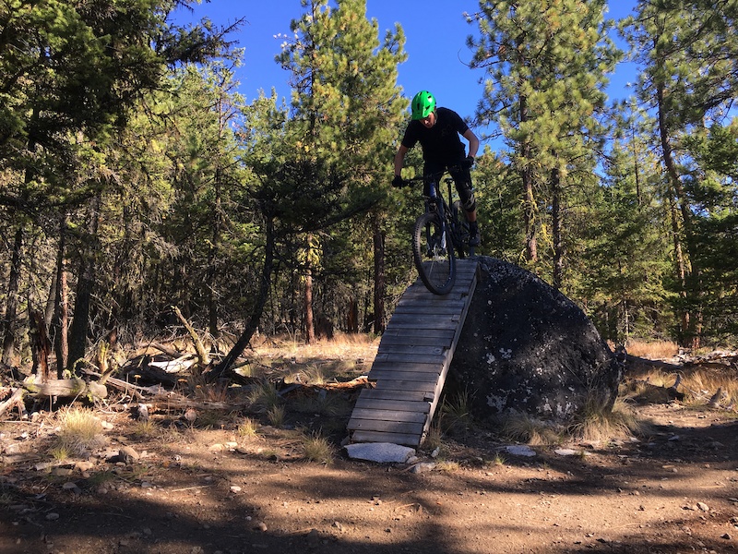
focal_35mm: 29
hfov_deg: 61.7
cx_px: 369
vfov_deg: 48.2
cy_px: 277
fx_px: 618
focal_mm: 4.15
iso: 25
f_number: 2.2
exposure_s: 1/316
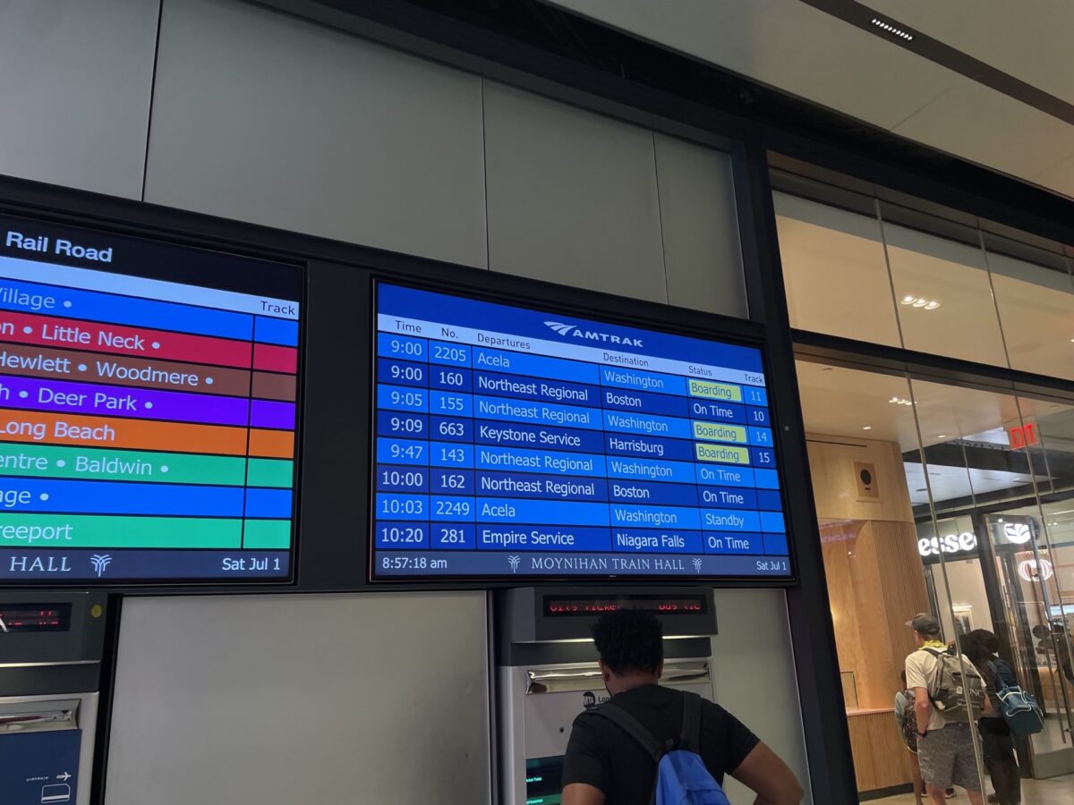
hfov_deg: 67.3
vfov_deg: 53.1
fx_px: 807
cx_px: 537
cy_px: 402
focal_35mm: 26
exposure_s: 1/120
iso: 80
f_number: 1.6
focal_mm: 4.2
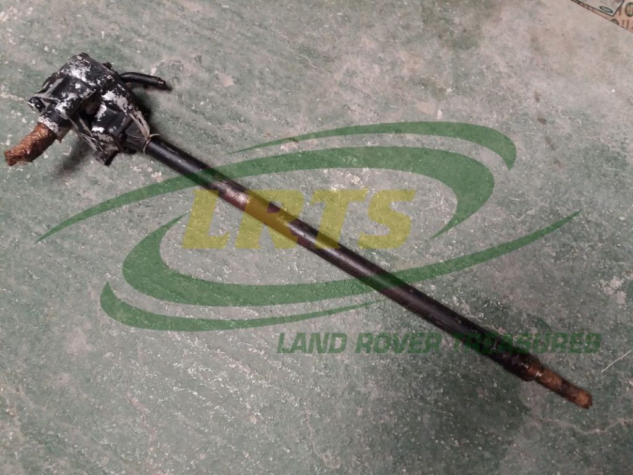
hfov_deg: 63.4
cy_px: 238
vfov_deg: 49.7
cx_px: 316
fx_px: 512
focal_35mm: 28
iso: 250
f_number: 1.9
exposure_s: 1/17
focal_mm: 3.7
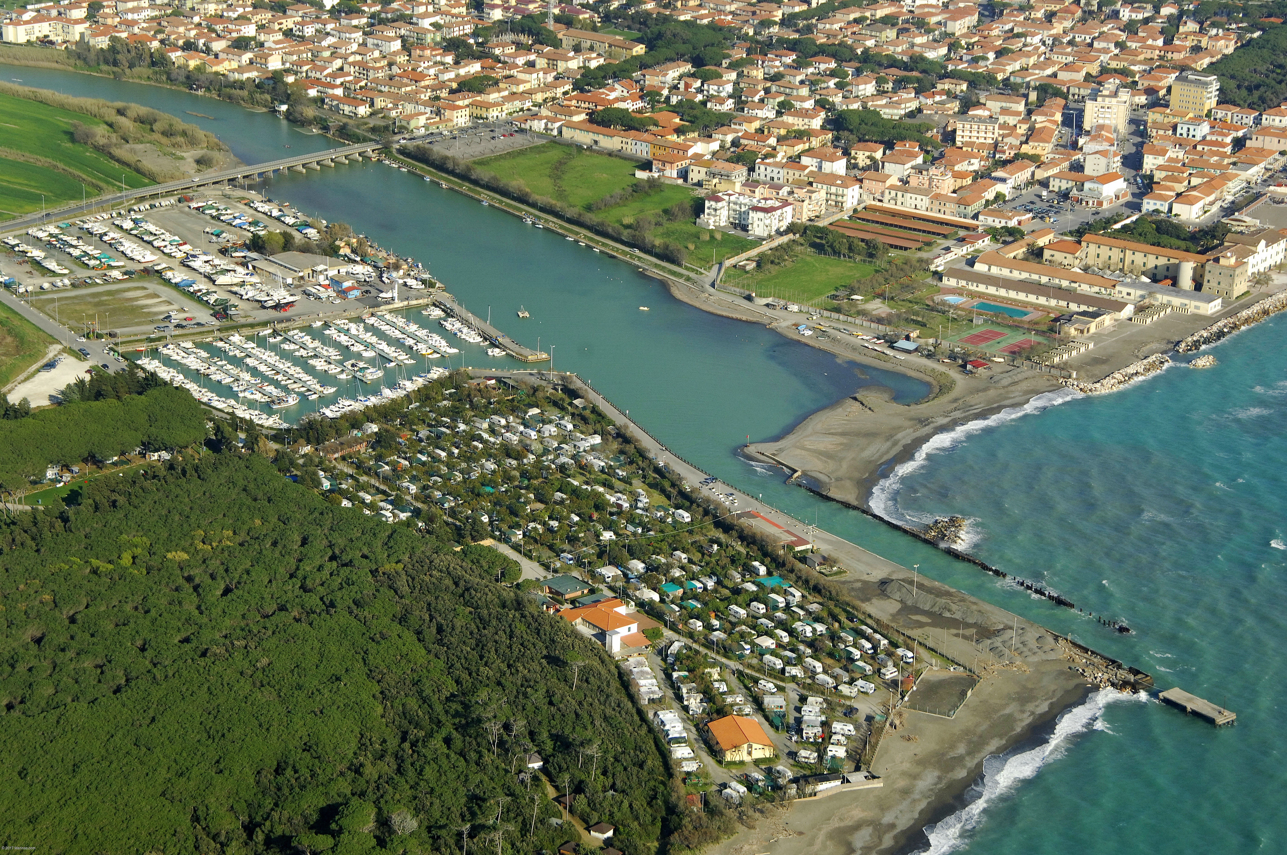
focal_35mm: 75
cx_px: 644
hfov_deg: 27.0
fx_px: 2678
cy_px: 428
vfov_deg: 18.1
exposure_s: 1/1000
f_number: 7.6
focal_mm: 50
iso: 400
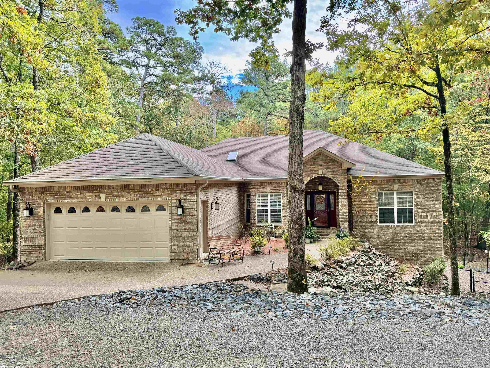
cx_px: 245
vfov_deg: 56.8
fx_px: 340
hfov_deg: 71.6
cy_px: 184
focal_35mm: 24
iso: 80
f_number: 1.78
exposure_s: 1/376
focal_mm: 6.86
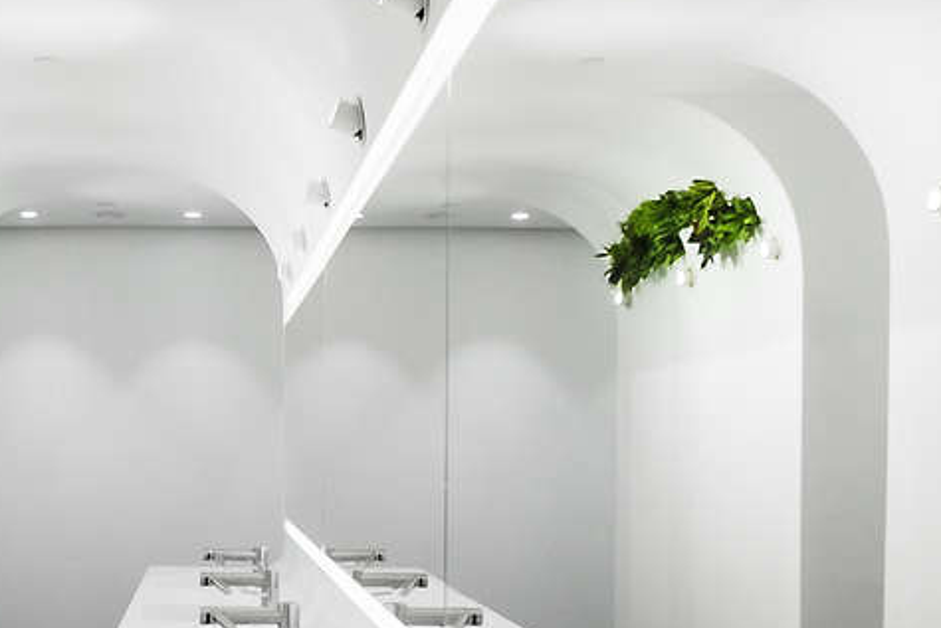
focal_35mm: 53
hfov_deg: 36.3
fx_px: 1386
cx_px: 192
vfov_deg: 25.1
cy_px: 493
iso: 200
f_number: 4
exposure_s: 1/140
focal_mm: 10
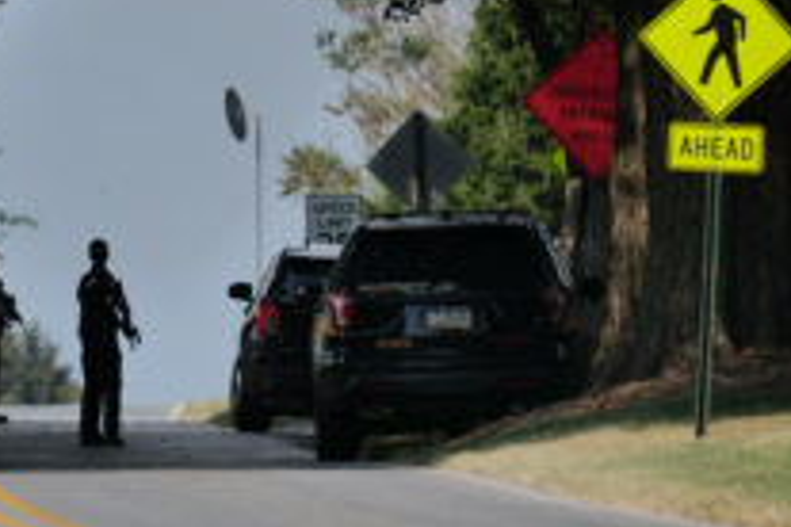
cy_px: 338
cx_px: 55
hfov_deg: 2.5
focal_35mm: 823
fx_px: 18082
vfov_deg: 1.7
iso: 100
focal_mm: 400
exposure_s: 1/500
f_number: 6.3
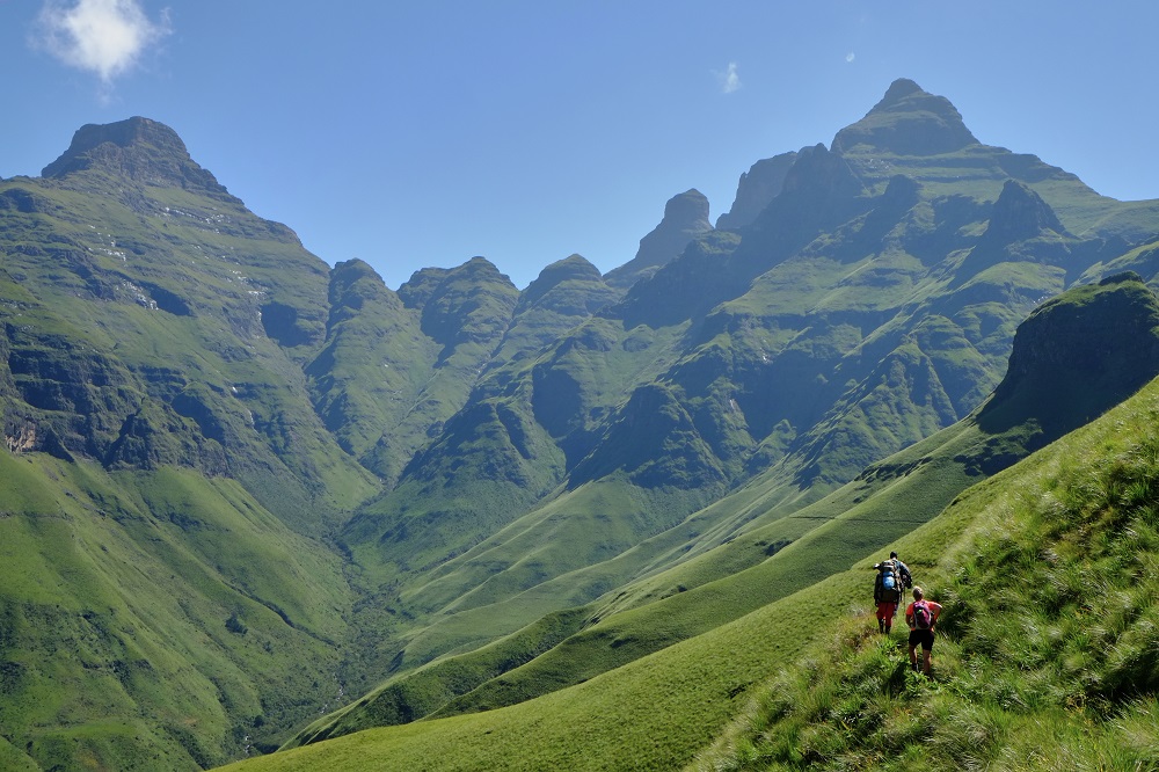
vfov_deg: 29.8
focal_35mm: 45
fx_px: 1448
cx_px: 580
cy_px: 386
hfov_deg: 43.6
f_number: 16
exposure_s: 1/160
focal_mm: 30.2
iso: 400
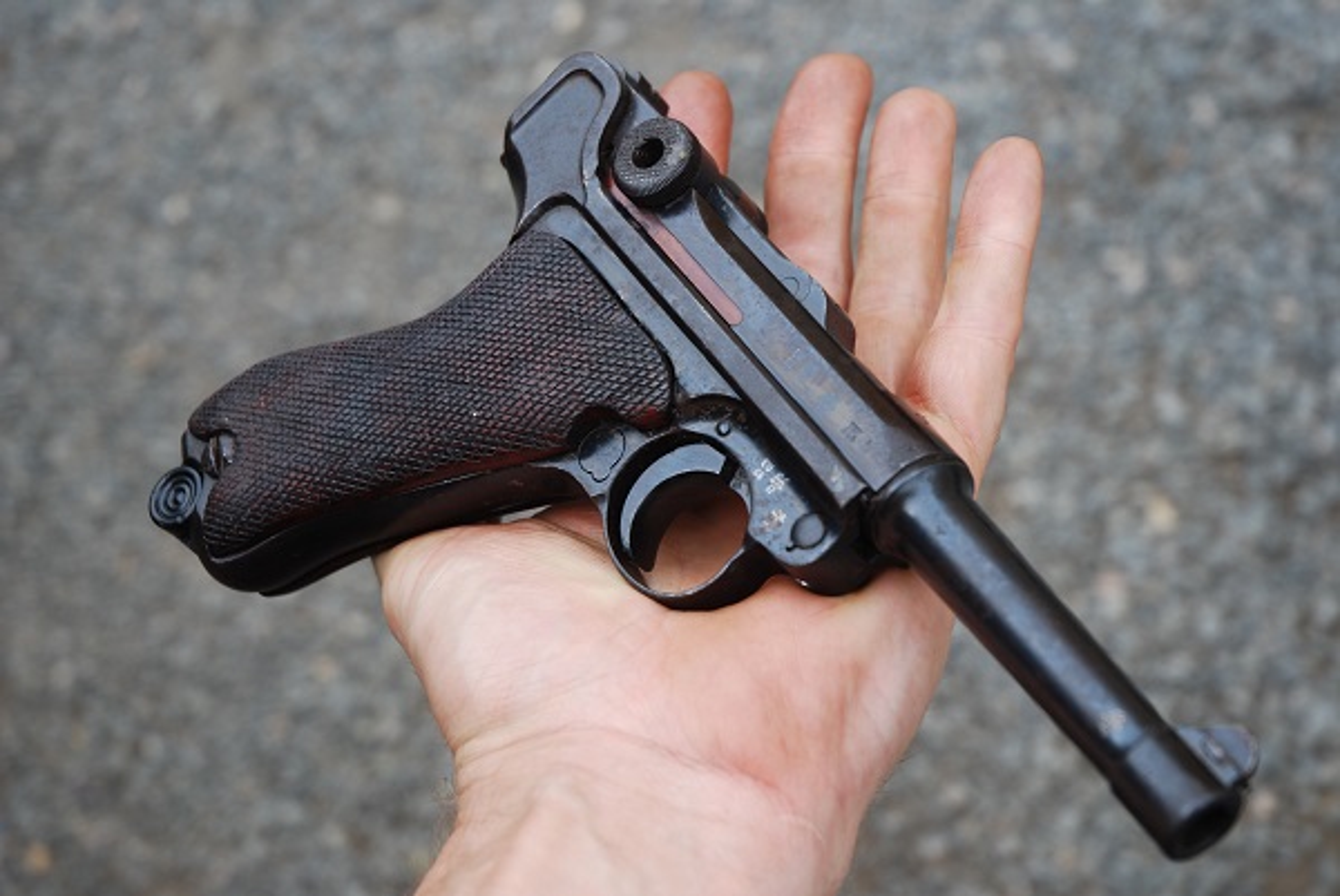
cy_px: 448
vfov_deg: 19.0
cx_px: 670
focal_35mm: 72
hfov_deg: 28.1
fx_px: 2682
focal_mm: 48
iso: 110
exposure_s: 1/125
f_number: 5.6
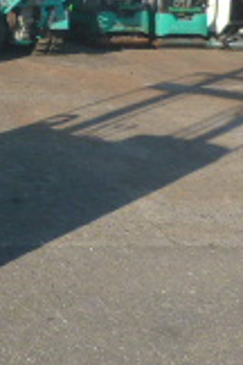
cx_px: -317
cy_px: -106
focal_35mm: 103
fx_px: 1043
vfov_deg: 18.5
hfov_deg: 11.3
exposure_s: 1/400
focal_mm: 4.5
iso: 100
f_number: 3.9
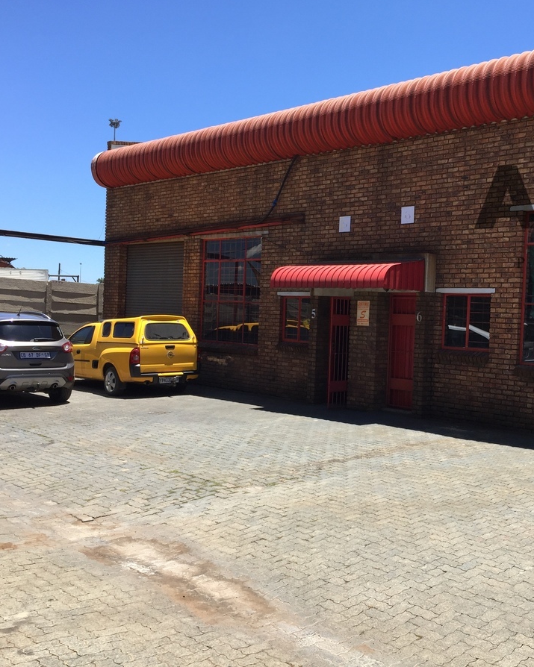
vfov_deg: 47.9
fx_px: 751
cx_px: 372
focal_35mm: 38
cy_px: 332
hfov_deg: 38.5
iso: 32
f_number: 2.2
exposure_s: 1/942
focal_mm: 4.15
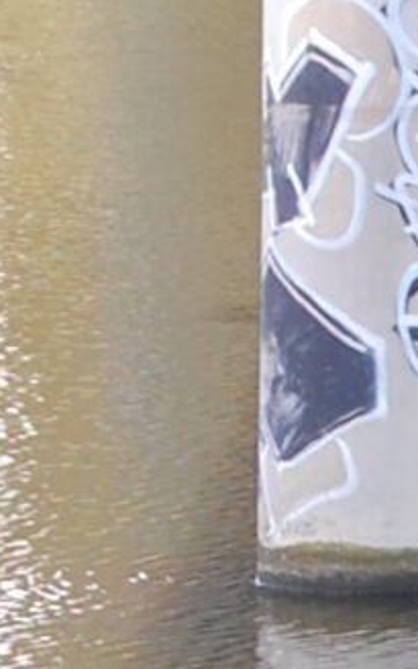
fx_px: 10426
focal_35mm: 572
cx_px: 911
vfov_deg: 3.7
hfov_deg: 2.3
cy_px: 977
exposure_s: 1/160
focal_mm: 48
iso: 400
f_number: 6.3
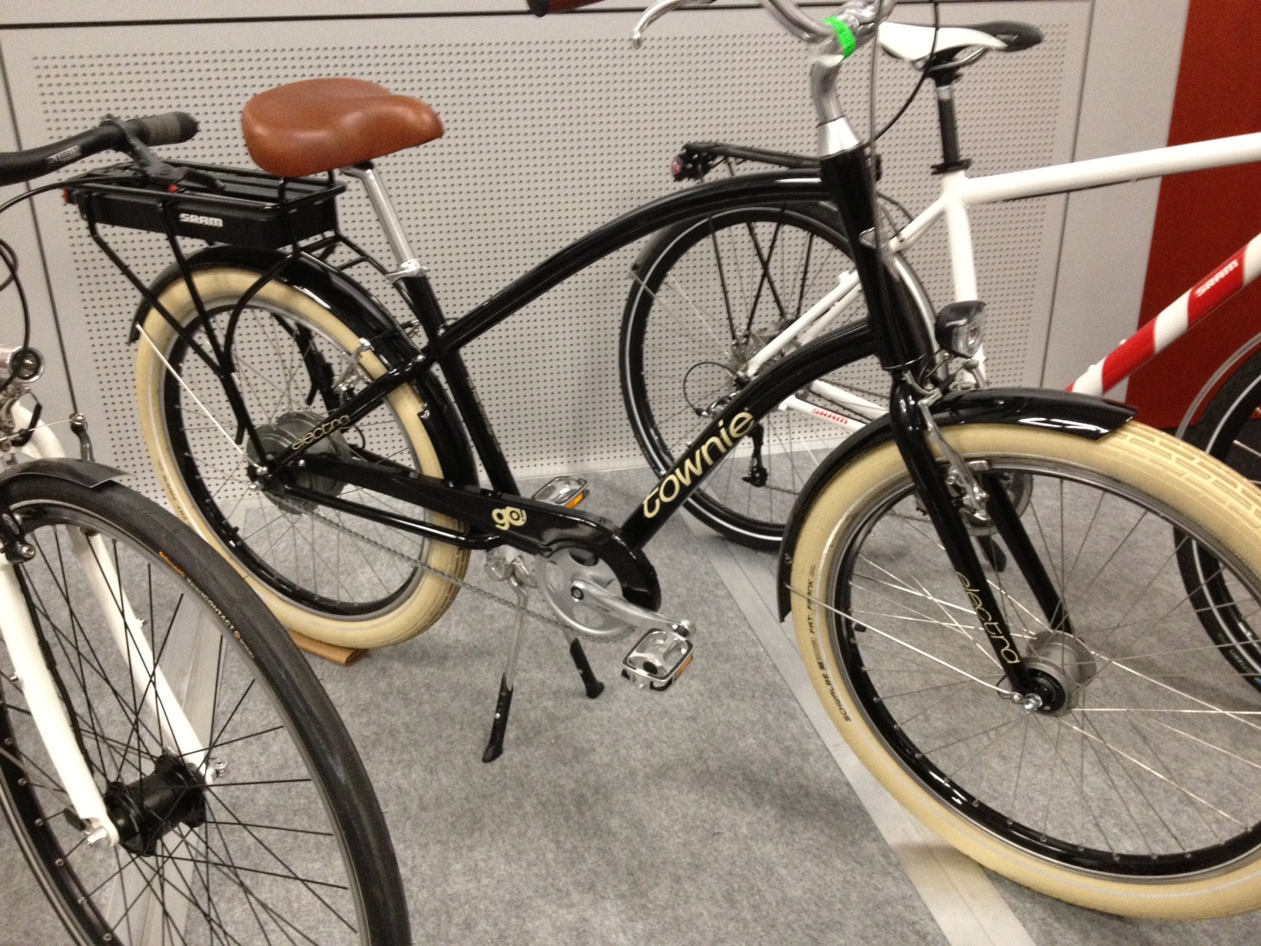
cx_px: 630
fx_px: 1275
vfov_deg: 40.7
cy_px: 473
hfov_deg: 52.6
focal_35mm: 35
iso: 400
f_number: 2.4
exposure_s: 1/17
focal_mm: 4.28
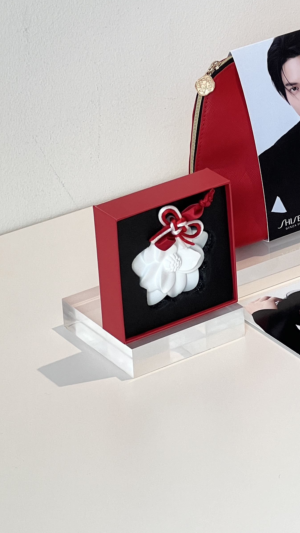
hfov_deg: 8.5
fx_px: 1994
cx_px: 312
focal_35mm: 141
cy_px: 86
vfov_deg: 15.1
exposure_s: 1/100
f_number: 2.8
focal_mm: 9
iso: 80
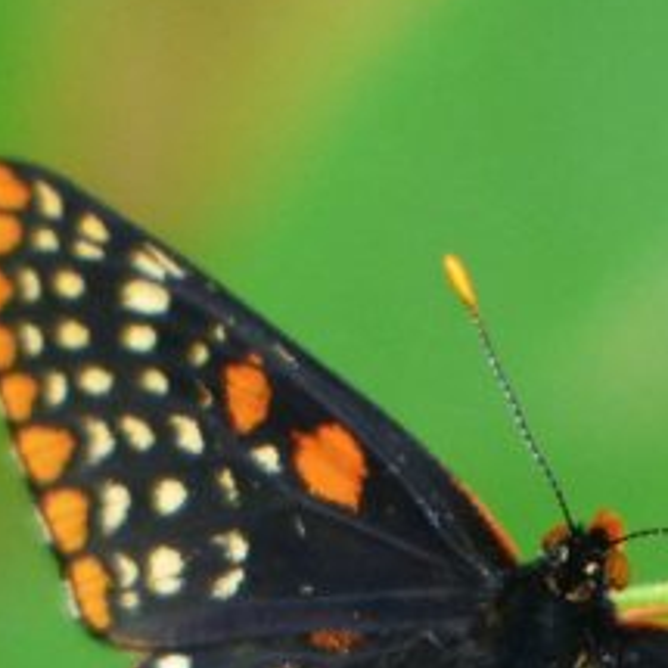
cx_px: 528
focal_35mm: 1896
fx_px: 41395
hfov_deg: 0.9
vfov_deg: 0.9
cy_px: 752
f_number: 2.8
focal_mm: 108
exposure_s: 1/250
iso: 250
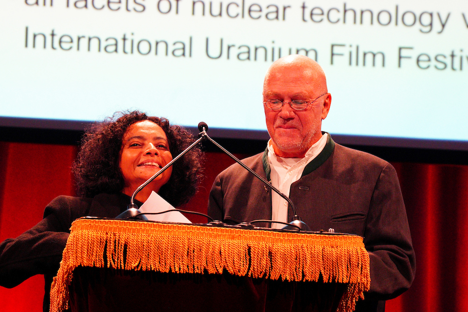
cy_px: 135
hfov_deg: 8.8
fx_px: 3055
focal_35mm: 235
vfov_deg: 5.8
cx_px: 198
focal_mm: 197
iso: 8000
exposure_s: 1/250
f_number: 8
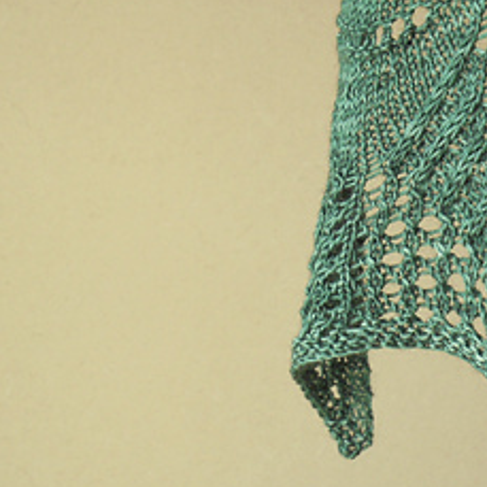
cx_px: 291
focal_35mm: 83
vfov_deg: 20.8
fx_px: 1321
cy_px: 148
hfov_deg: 20.9
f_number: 4.5
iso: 100
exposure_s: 1/30
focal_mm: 7.8
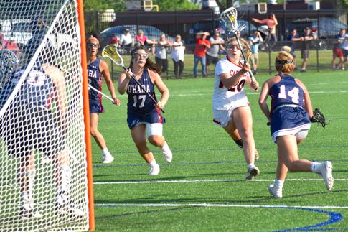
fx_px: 2779
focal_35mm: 288
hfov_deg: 7.2
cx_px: 205
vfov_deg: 4.8
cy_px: 106
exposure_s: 1/1600
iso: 400
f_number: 7.1
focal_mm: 155
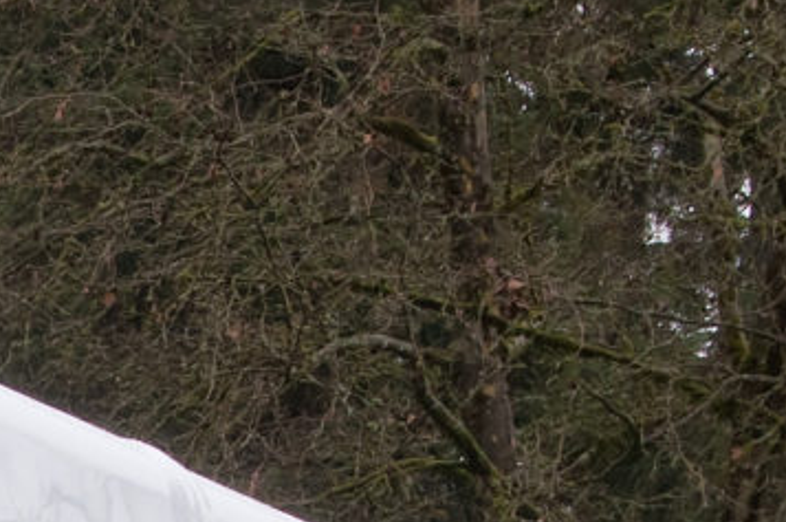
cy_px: 1227
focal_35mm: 430
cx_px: -793
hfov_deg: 4.7
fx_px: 9375
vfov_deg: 3.2
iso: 200
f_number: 18
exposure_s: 1/20
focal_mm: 50
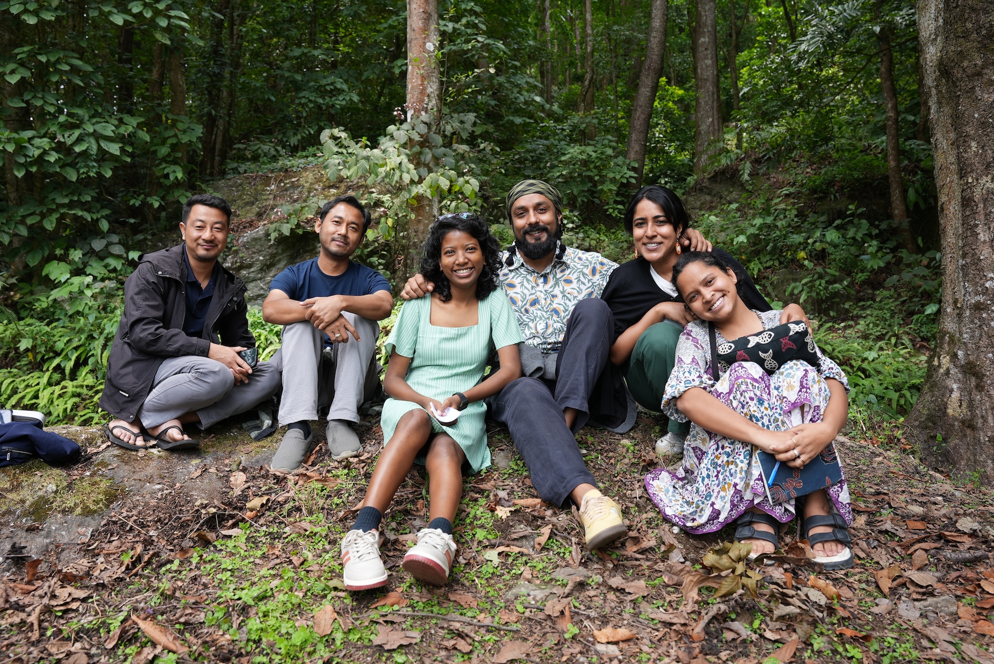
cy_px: 332
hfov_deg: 64.3
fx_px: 790
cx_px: 497
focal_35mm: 29
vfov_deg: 45.6
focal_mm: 28.6
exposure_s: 1/60
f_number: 4.5
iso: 80
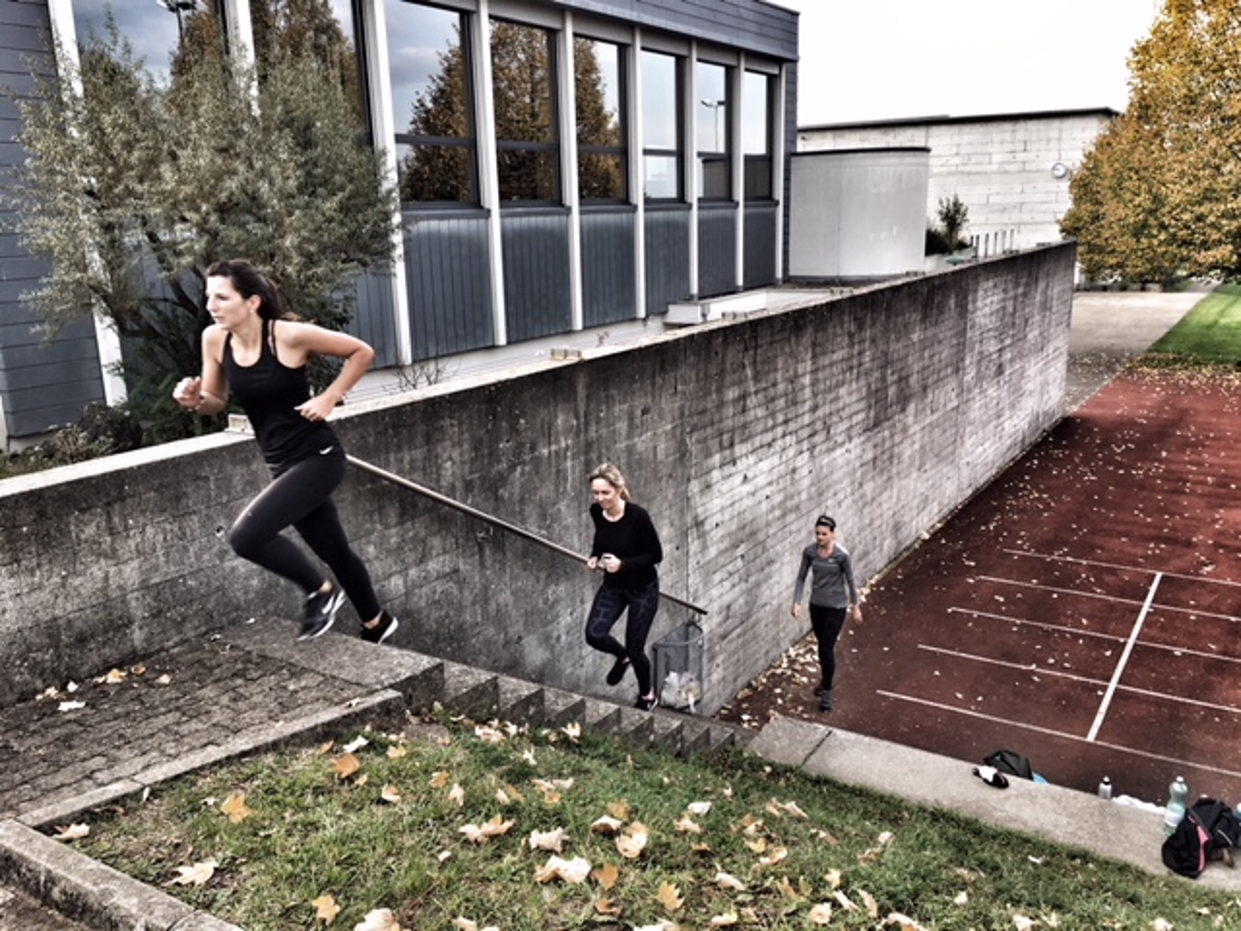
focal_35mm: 29
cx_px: 620
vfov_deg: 48.2
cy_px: 466
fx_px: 1040
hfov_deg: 61.7
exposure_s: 1/142
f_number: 2.2
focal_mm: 4.15
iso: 25
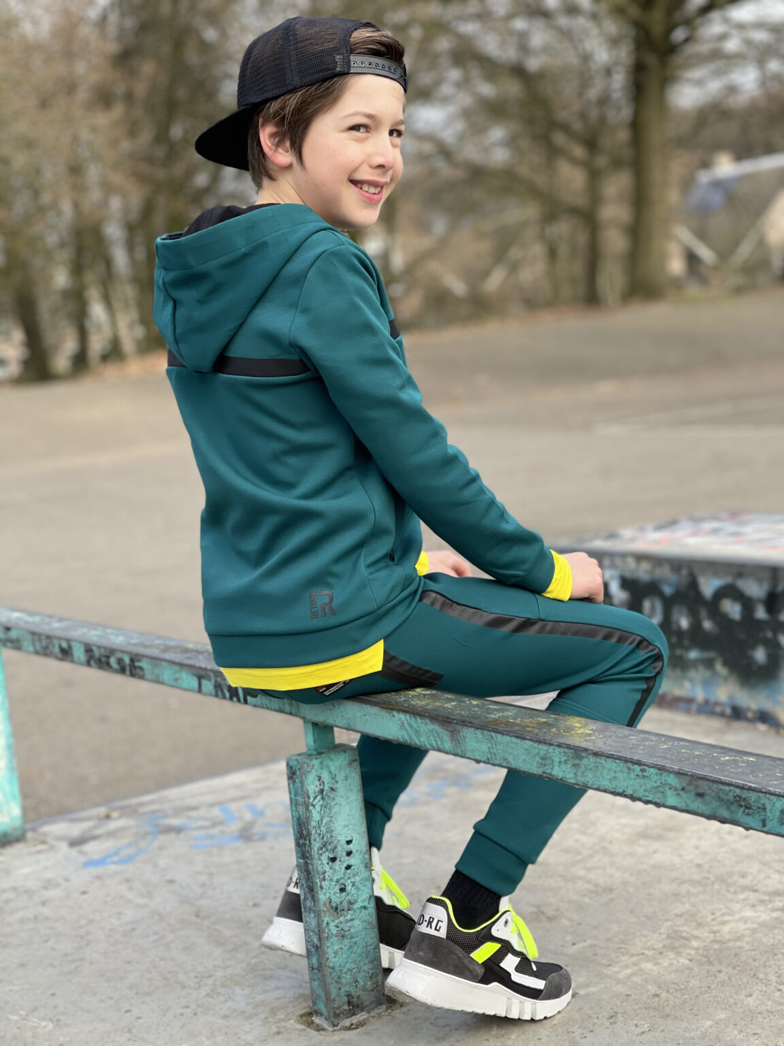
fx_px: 1933
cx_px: 392
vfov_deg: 30.3
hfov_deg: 22.9
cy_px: 523
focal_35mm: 64
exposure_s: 1/200
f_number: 2.2
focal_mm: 7.5
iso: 20
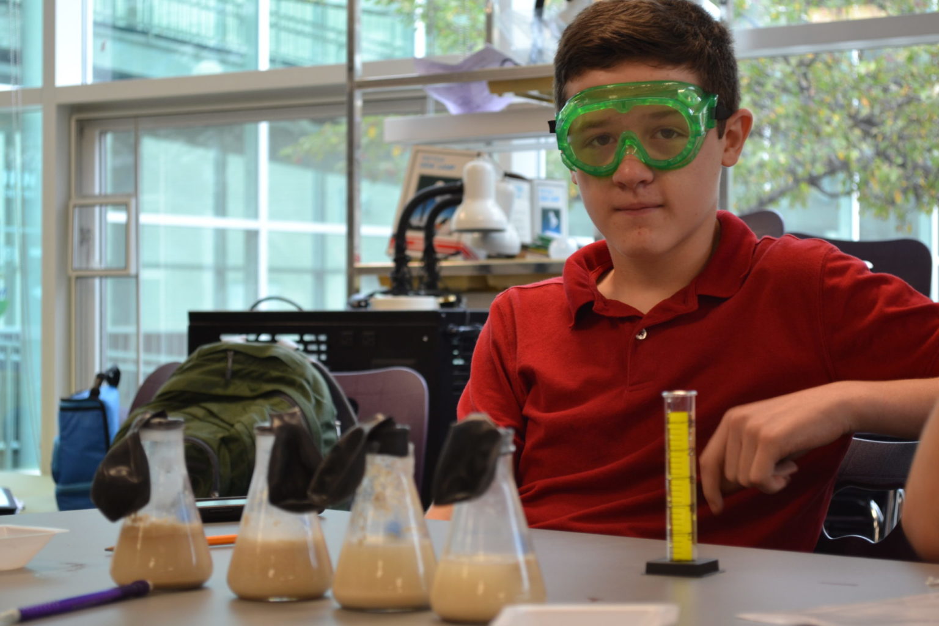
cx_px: 470
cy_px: 313
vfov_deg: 16.6
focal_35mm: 82
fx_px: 2152
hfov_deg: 24.6
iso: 400
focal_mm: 55
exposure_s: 1/20
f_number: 5.6
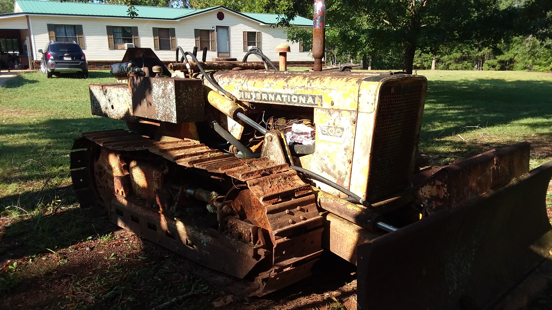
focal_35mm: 30
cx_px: 273
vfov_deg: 38.8
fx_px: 439
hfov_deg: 64.3
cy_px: 184
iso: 50
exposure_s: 1/598
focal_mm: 2.91
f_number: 1.9
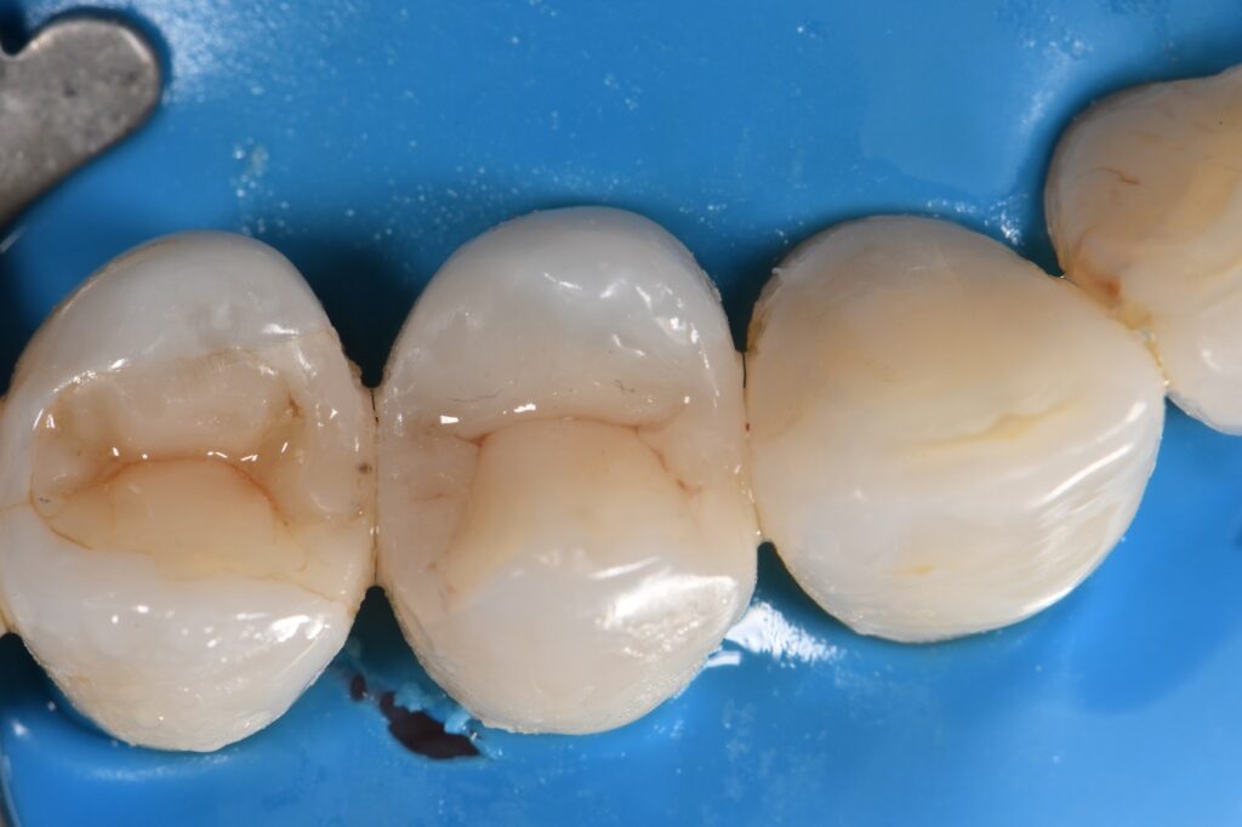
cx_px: 621
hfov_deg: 13.1
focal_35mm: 157
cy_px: 414
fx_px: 5414
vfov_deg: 8.7
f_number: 32
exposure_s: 1/160
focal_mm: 105
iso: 200
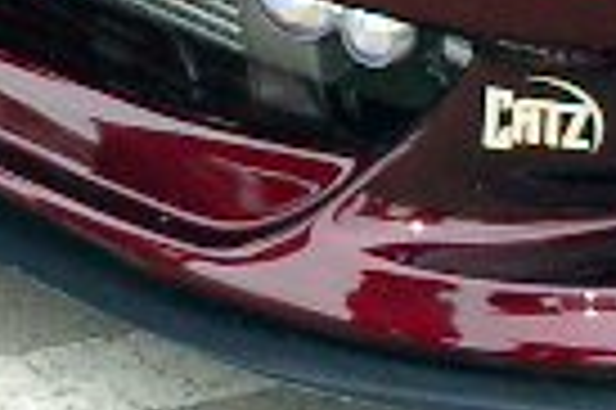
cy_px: -135
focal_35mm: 175
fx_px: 2991
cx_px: 391
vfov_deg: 7.7
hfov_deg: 11.8
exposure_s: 1/40
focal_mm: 7.5
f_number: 3.2
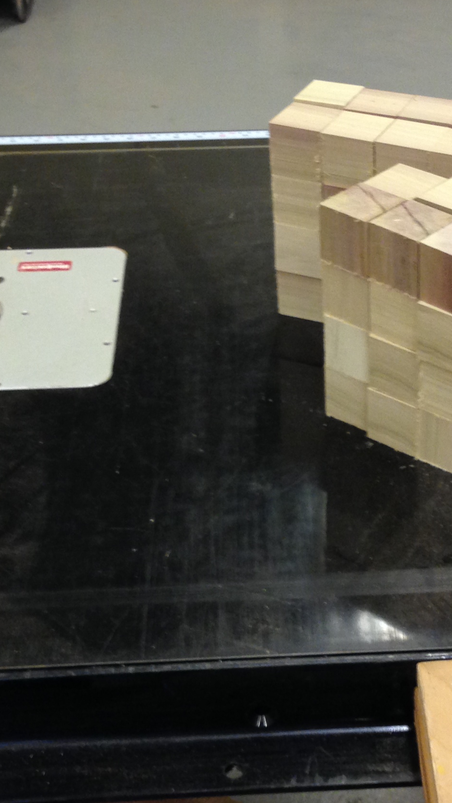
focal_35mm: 70
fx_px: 1491
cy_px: 390
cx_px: 349
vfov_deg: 30.1
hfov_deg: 17.1
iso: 125
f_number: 2.4
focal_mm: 4.12
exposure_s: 1/20
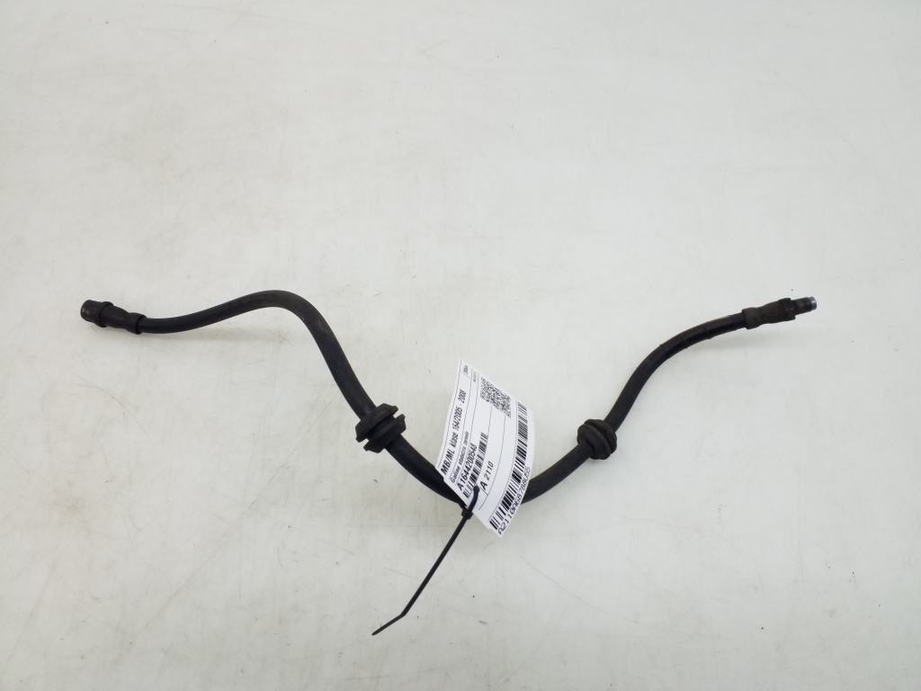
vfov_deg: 51.4
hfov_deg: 65.3
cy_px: 346
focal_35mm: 27
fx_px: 718
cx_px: 460
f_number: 1.9
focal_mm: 3.6
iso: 80
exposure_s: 1/50
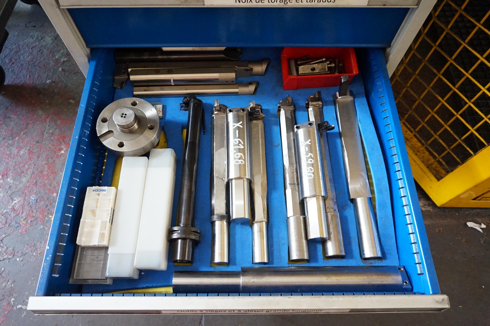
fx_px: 327
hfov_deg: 73.7
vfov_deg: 53.1
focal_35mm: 24
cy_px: 163
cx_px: 245
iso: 3200
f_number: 3.5
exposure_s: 1/40
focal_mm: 16
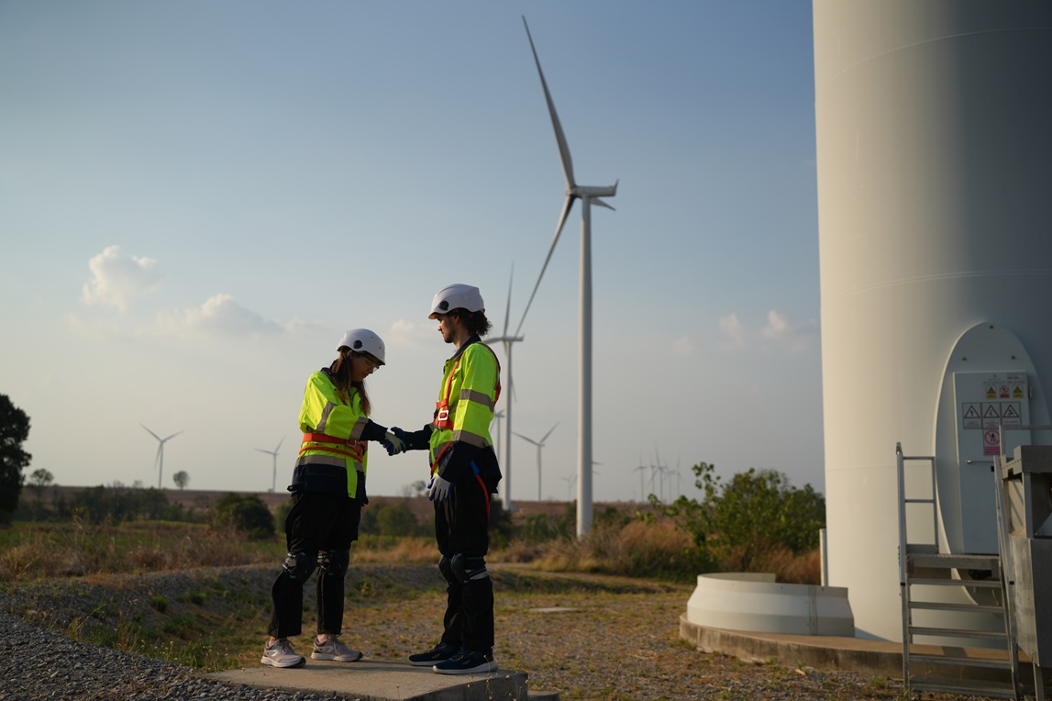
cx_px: 526
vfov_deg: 35.0
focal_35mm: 38
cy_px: 350
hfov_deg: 50.7
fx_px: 1110
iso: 100
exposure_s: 1/4000
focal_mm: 38
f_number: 2.2
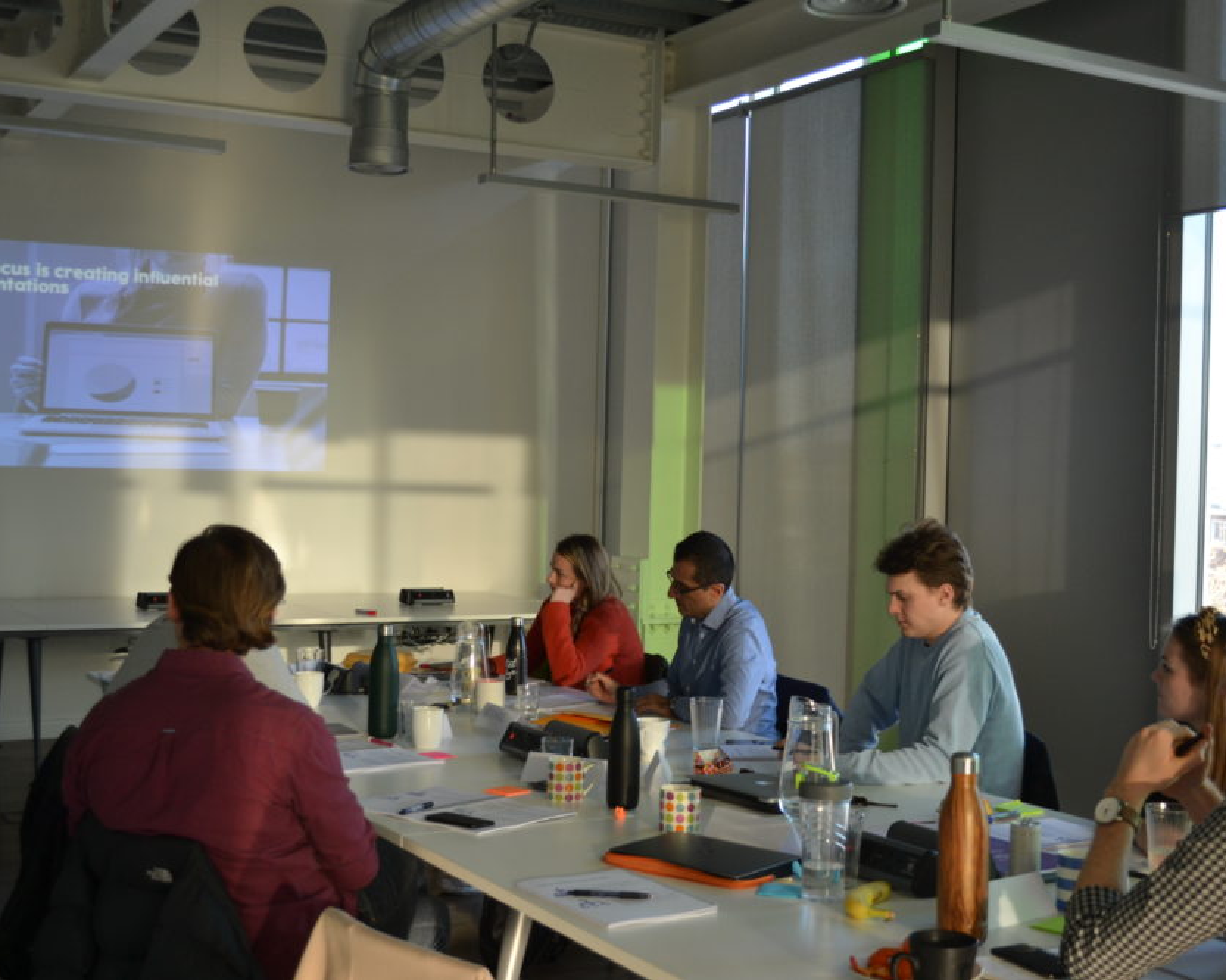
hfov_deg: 41.1
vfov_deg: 33.4
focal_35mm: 45
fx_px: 1632
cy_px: 479
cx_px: 670
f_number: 4.5
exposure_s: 1/80
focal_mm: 26
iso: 400
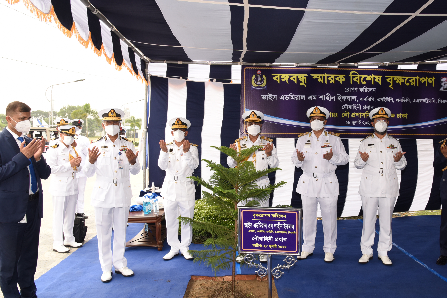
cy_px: 149
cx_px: 258
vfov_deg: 45.0
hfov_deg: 63.3
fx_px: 360
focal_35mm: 29
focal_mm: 24
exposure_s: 1/125
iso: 640
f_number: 10
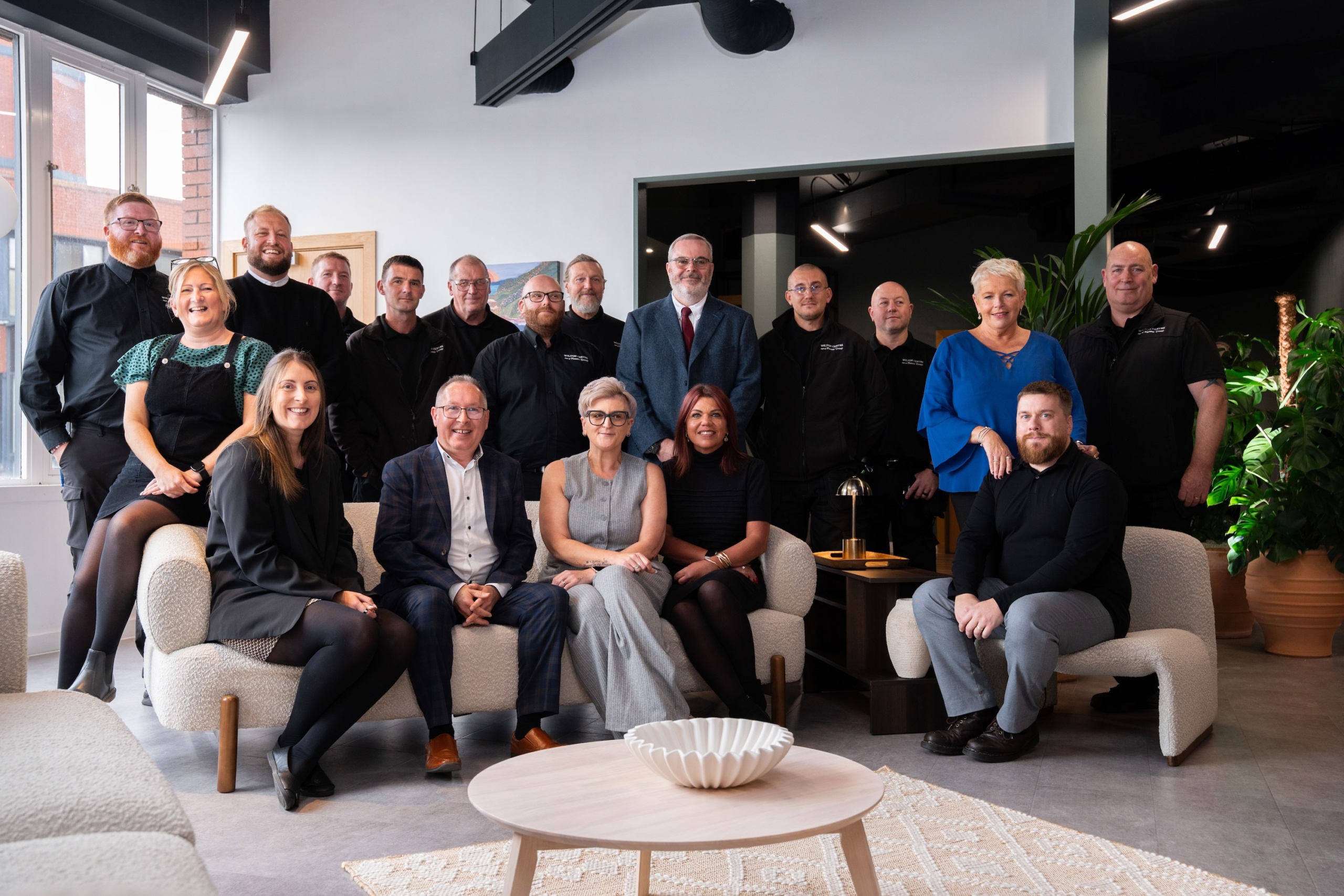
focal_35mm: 35
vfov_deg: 38.3
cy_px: 448
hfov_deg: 55.0
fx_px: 1292
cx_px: 672
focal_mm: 34.6
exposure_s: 1/80
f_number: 4.5
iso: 1000
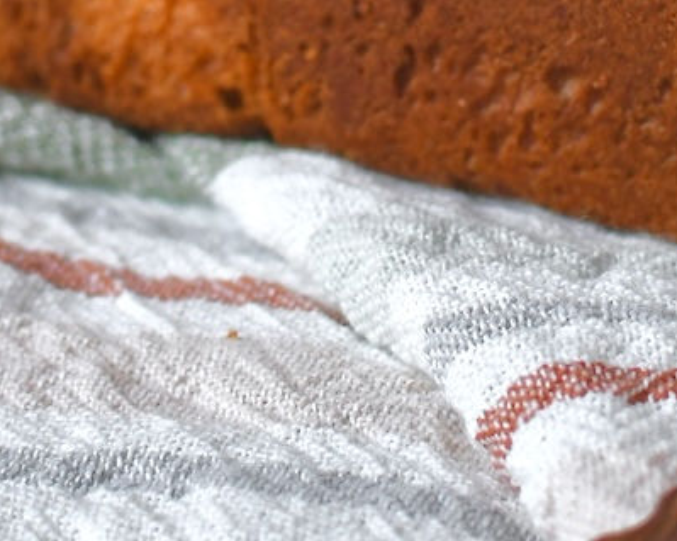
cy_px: -456
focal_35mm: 220
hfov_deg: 8.8
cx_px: 499
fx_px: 4407
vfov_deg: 6.8
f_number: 4.5
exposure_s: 1/200
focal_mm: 35
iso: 800
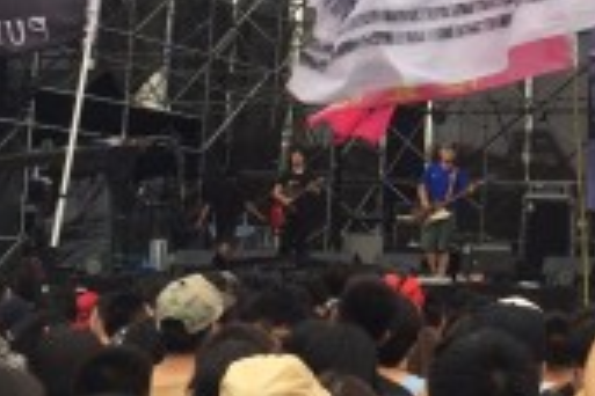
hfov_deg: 18.6
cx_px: 640
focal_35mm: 106
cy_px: 45
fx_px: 1752
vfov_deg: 12.8
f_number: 2.2
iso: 32
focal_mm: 4.15
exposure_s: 1/126
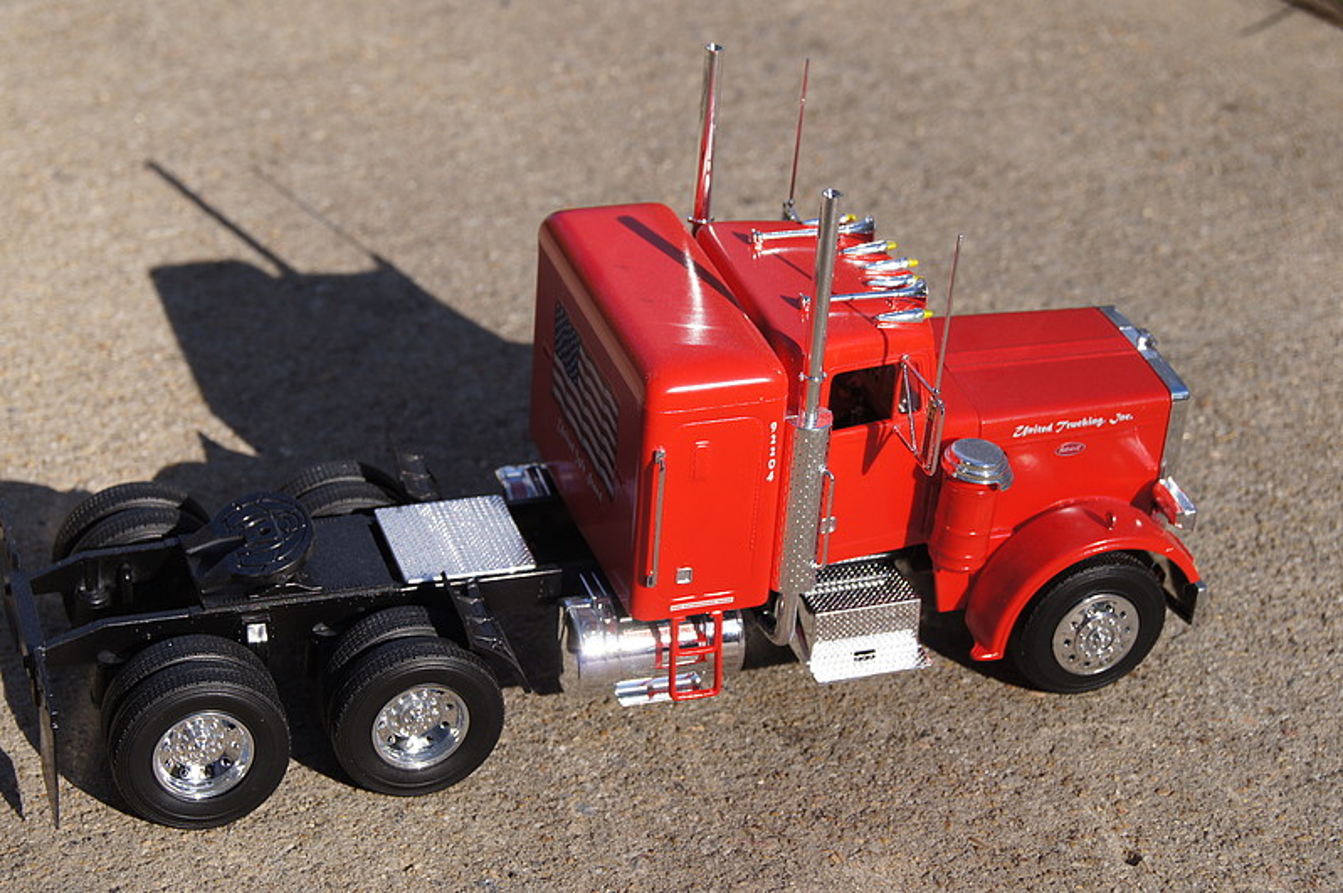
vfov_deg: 16.5
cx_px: 672
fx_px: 3075
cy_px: 446
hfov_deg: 24.6
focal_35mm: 82
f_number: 7.1
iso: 100
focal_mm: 55
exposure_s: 1/320
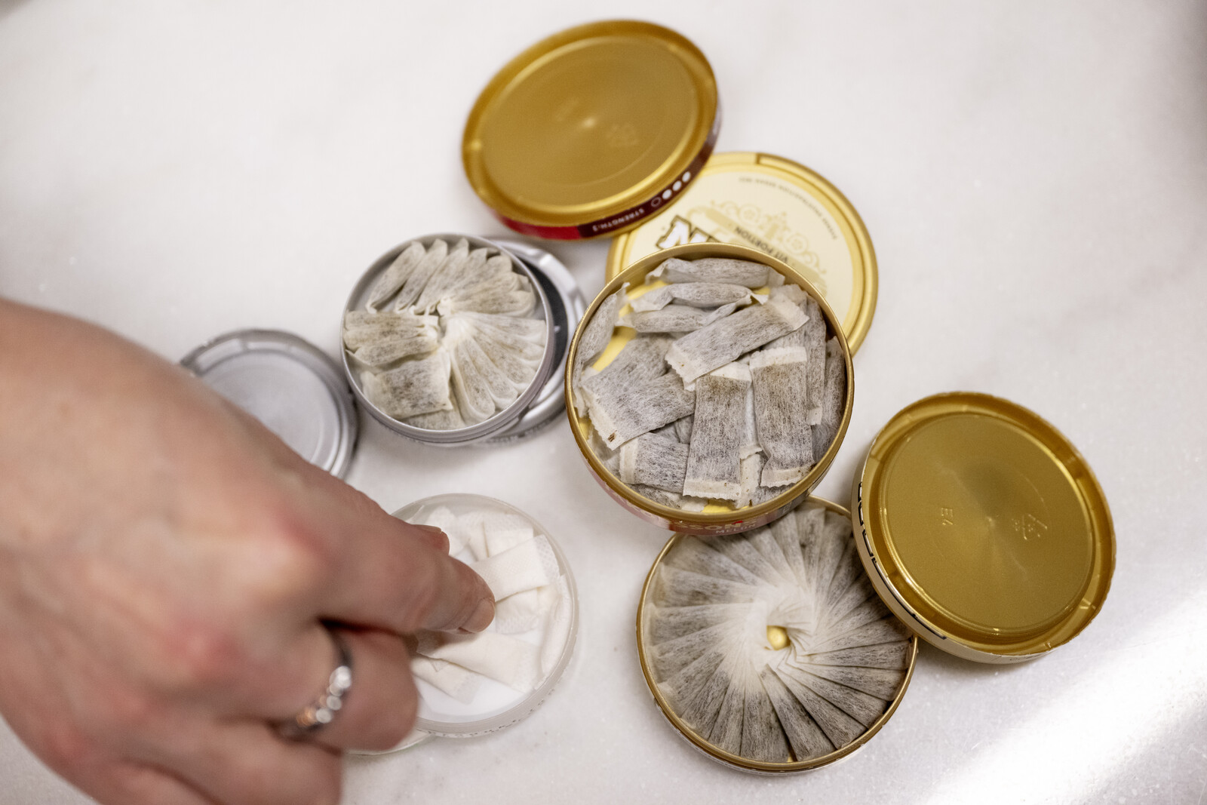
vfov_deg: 21.9
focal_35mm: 62
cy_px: 402
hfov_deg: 32.4
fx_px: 2079
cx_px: 604
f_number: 2.8
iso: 2000
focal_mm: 62
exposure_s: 1/400
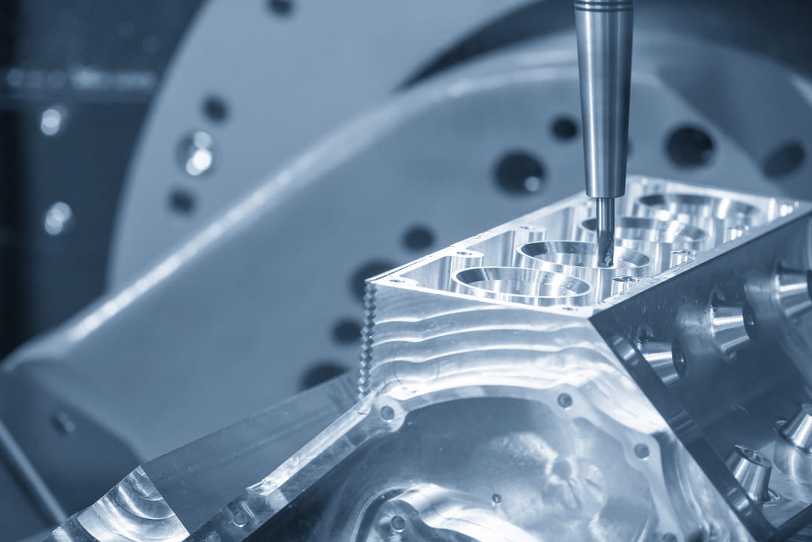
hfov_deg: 11.7
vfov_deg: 7.8
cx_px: 371
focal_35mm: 176
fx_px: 3970
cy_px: 295
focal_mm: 100
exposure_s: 1/100
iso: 1000
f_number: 5
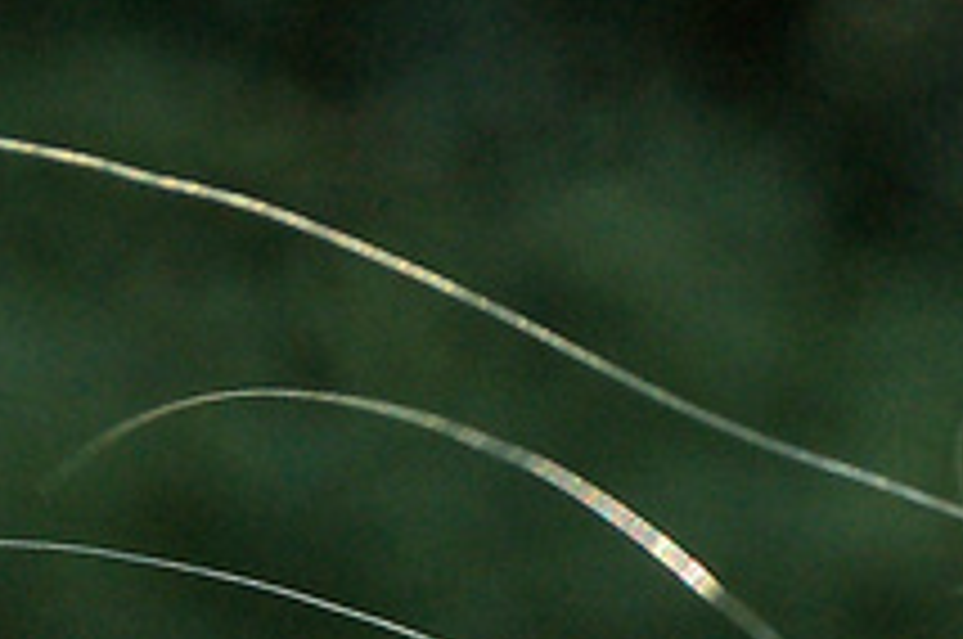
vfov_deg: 1.6
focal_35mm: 855
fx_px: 22831
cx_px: 2275
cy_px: 1264
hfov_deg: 2.4
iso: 200
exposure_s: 1/320
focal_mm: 75
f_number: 8
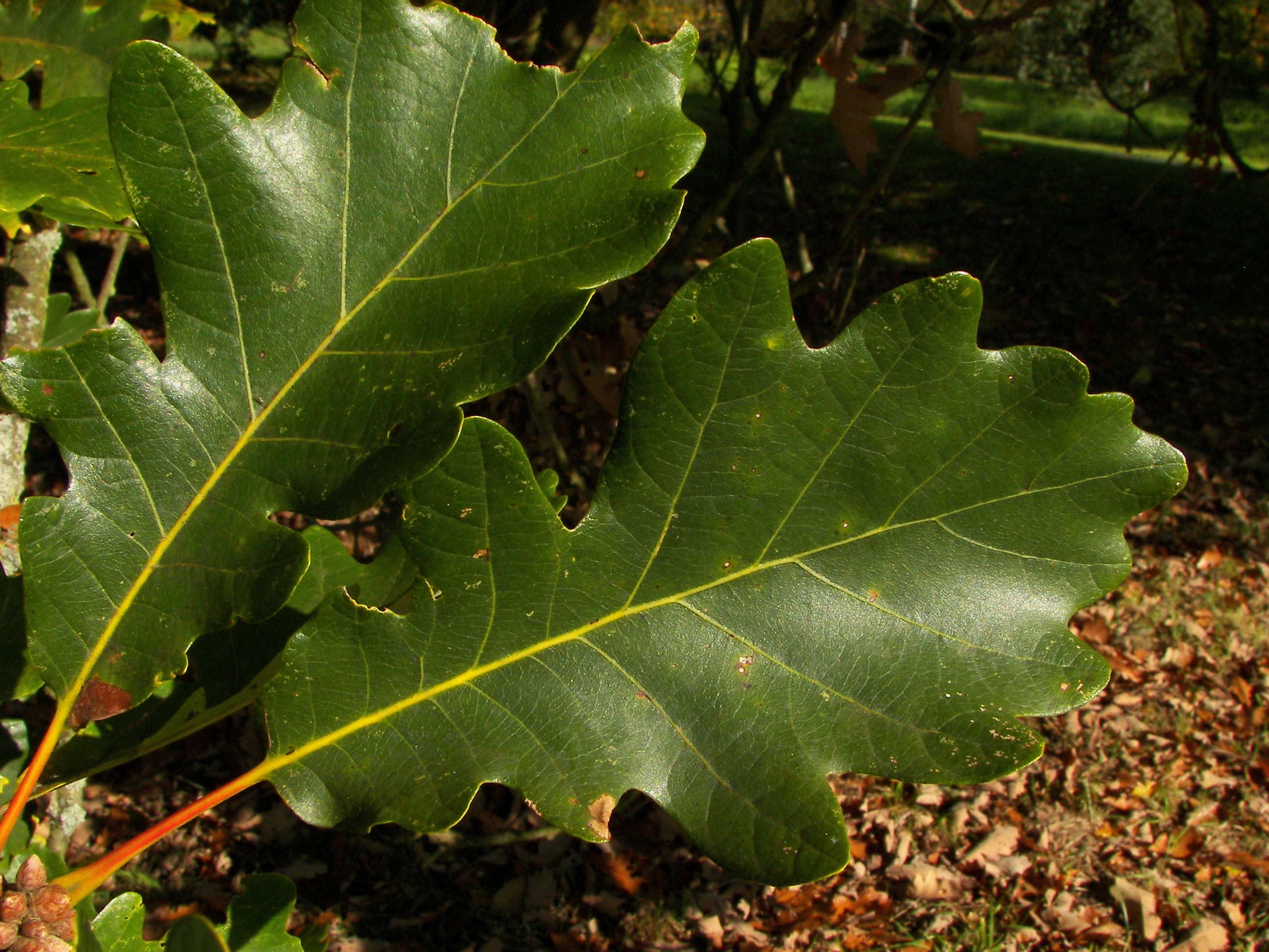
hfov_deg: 51.4
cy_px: 476
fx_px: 1320
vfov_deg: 39.7
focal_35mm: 36
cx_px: 634
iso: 100
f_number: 7.1
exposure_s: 1/320
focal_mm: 6
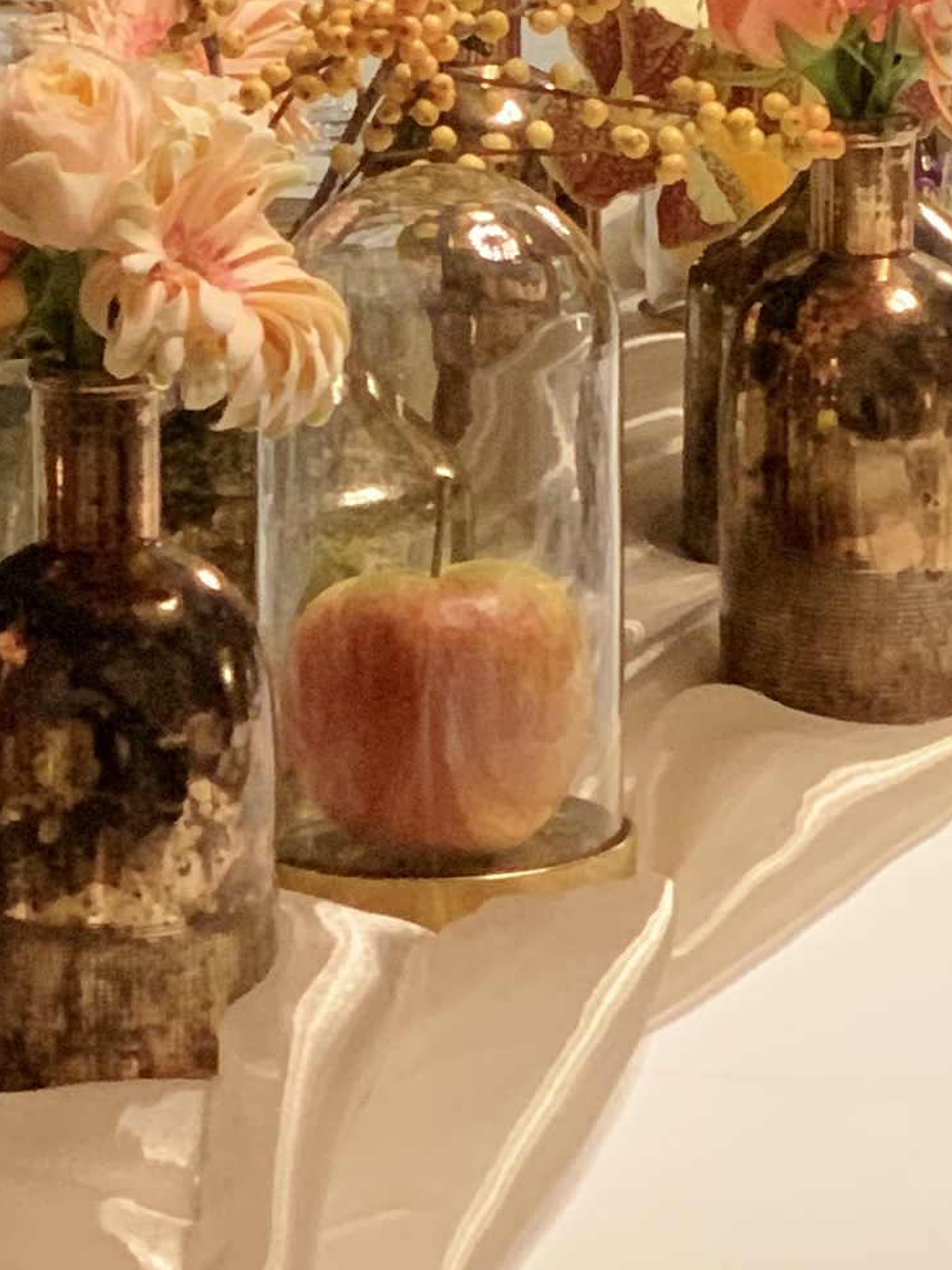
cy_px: -823
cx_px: 815
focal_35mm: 214
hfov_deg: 6.9
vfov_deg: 8.9
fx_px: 7847
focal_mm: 6
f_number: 2.4
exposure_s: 1/25
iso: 500
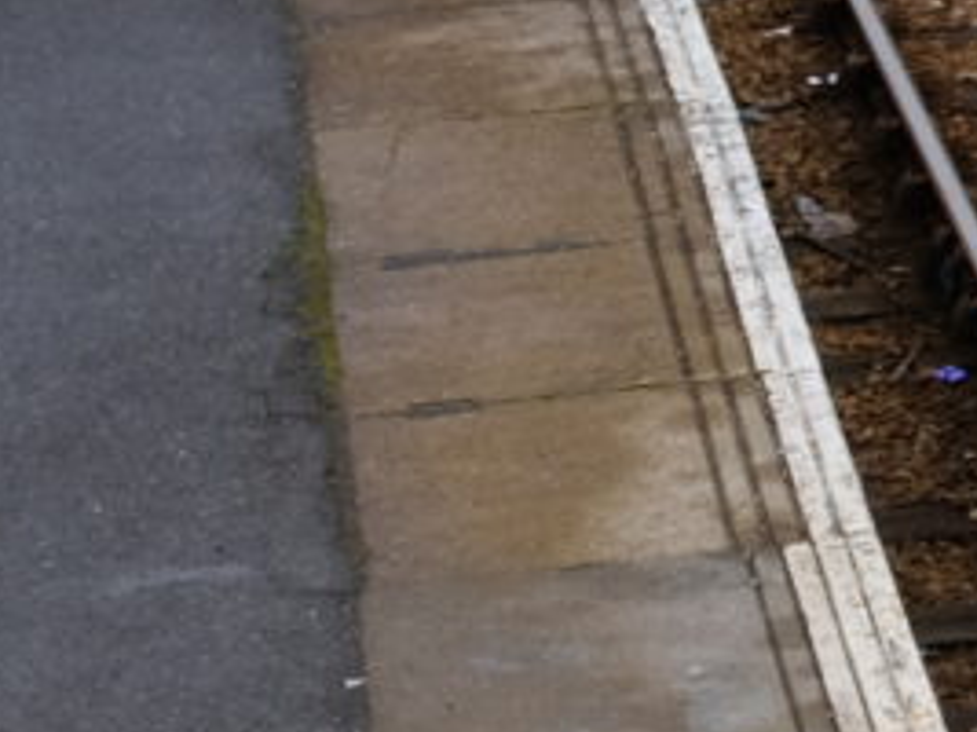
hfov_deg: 6.4
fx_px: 7702
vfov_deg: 5.3
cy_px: -913
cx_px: 3253
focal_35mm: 273
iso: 200
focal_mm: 24.9
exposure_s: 1/85
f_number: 5.6
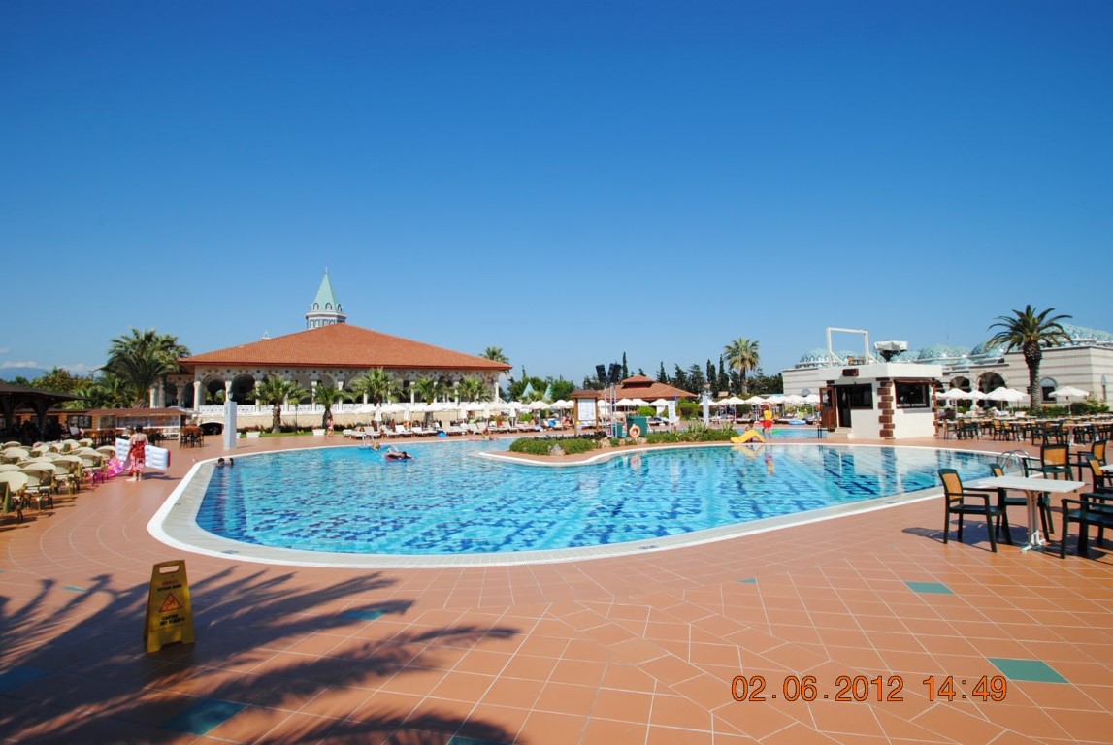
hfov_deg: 92.4
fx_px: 534
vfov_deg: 69.8
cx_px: 556
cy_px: 372
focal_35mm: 17
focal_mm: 11.5
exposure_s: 1/320
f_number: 9
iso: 100
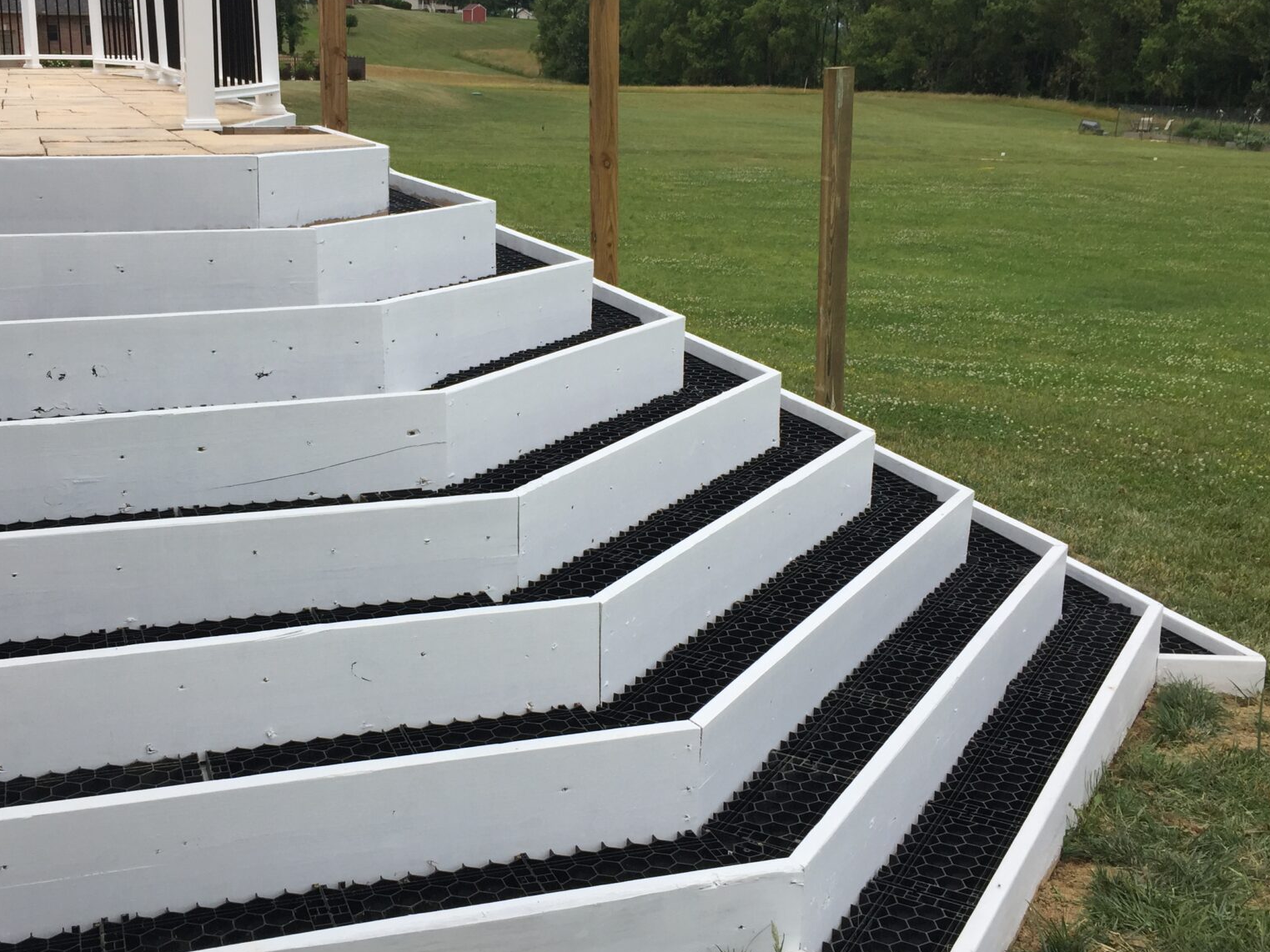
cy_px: 469
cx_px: 464
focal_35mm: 39
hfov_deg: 47.4
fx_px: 1431
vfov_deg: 36.8
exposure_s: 1/2475
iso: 32
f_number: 2.2
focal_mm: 4.15
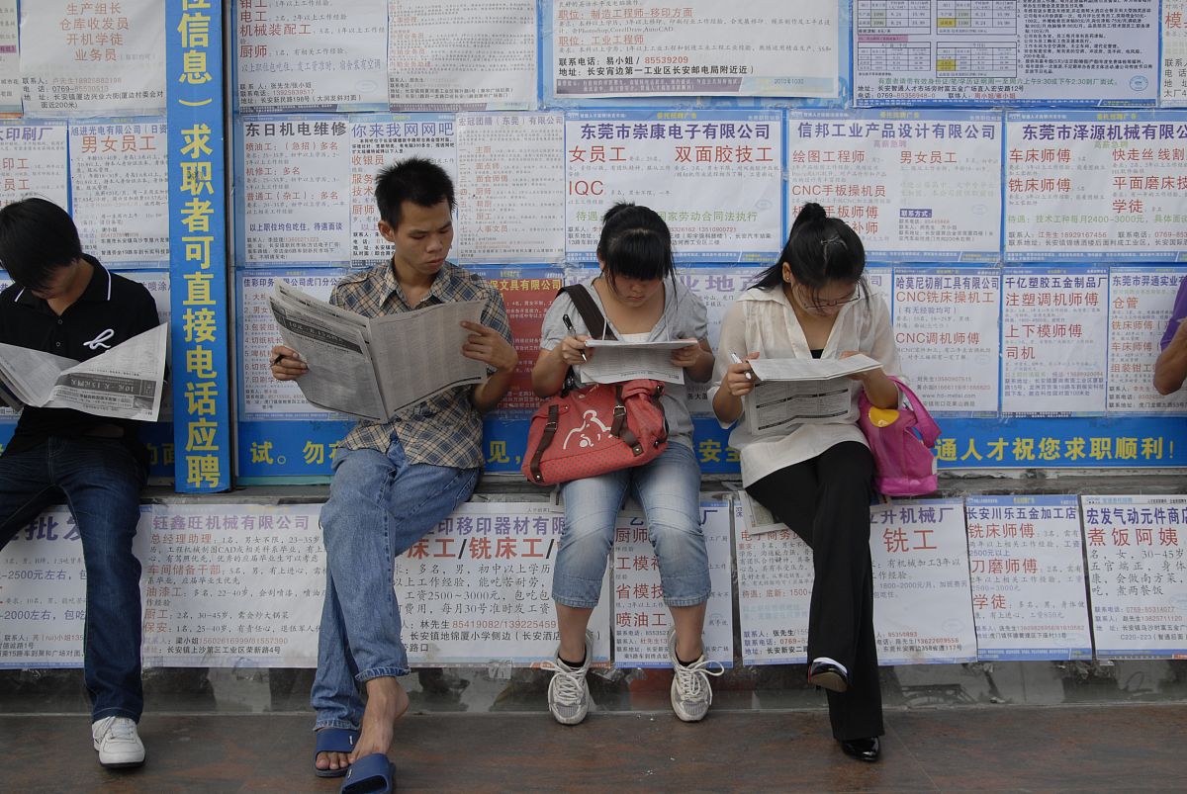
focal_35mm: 32
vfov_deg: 41.8
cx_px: 594
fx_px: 1040
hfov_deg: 59.4
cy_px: 397
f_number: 6.3
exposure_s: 1/180
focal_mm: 21
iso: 200
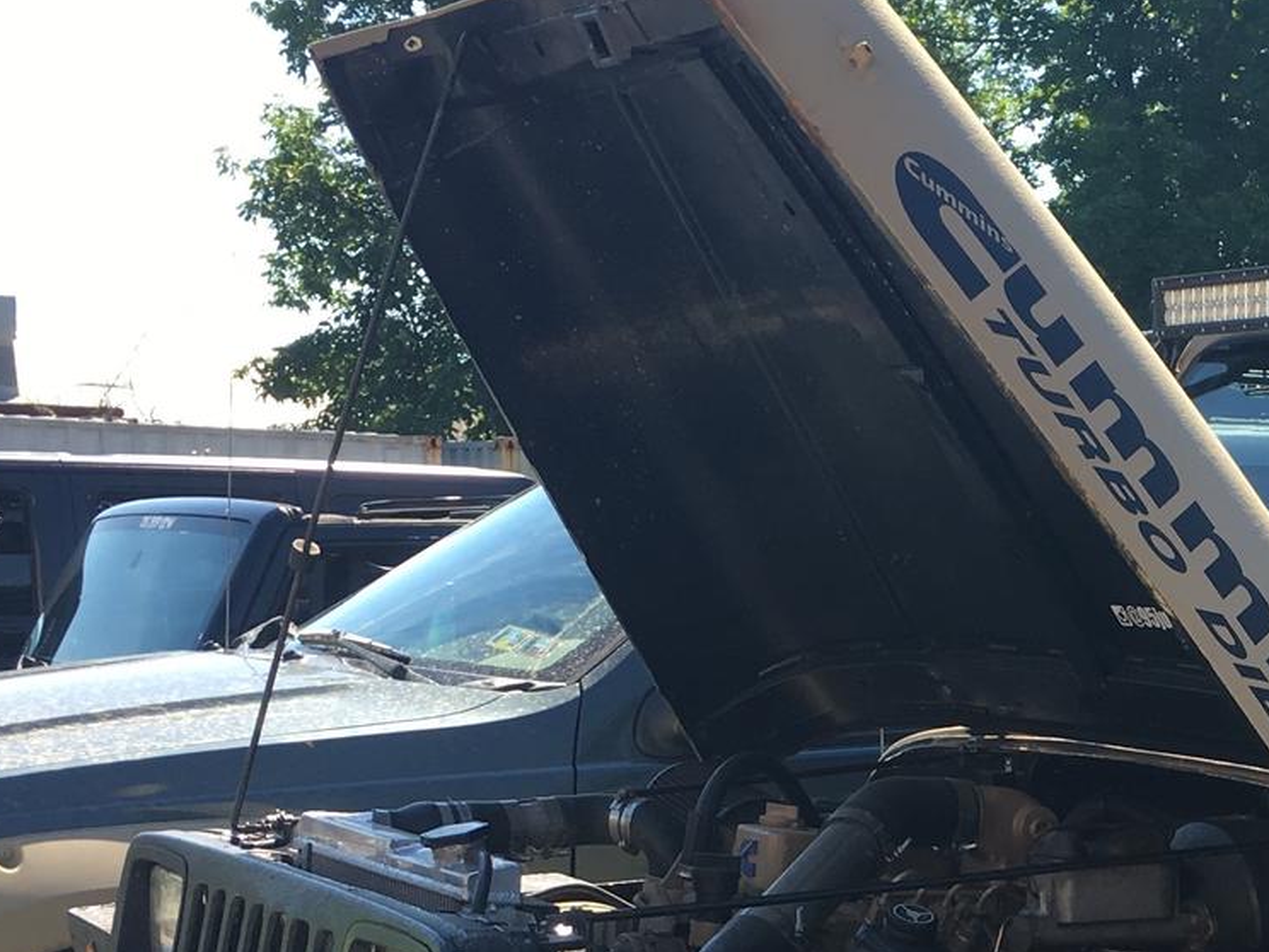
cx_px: 1272
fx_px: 2859
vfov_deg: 18.2
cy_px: 1051
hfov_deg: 23.9
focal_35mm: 78
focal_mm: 4.15
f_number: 2.2
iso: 25
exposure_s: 1/490
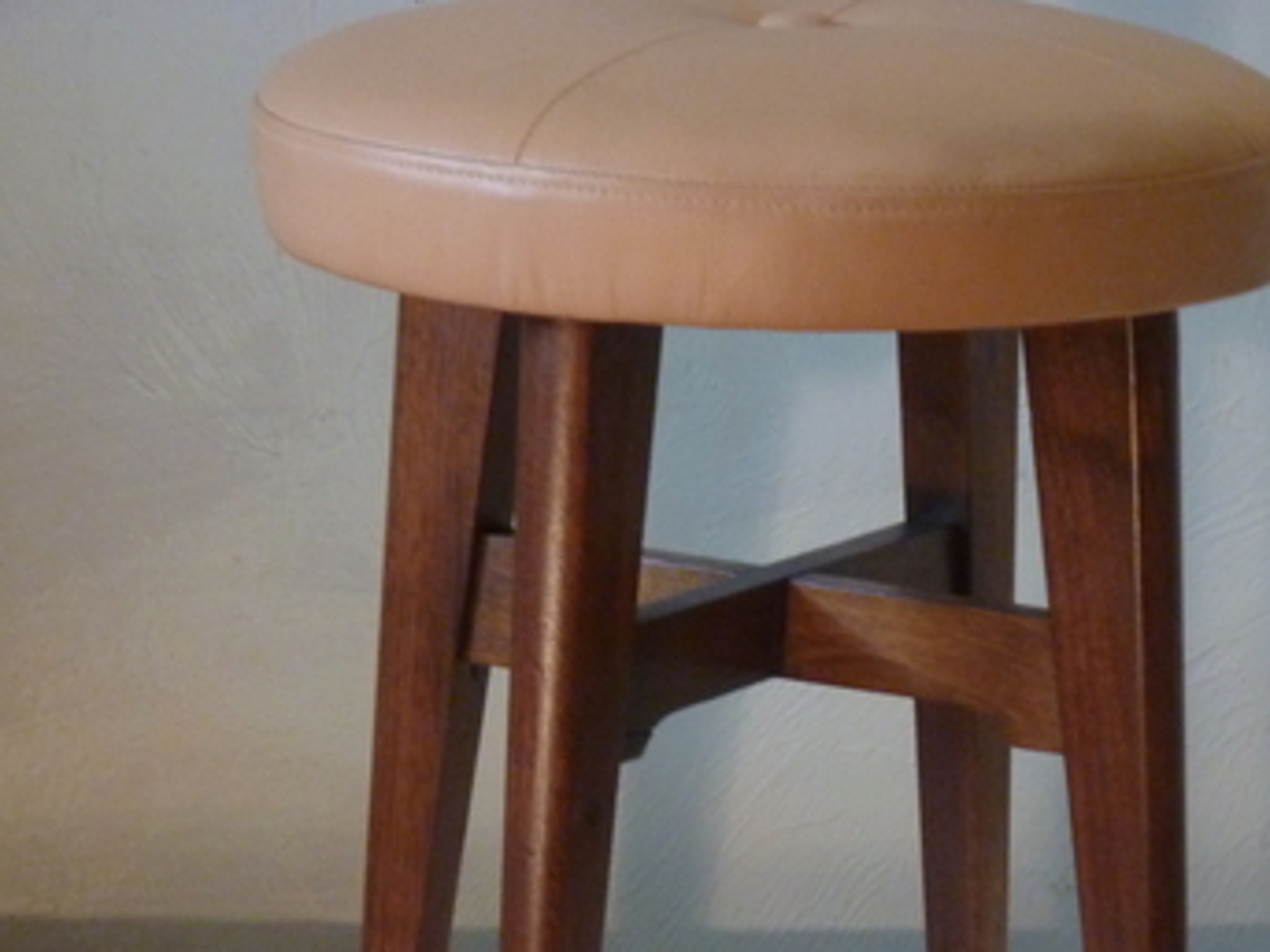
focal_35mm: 224
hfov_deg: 8.8
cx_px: 855
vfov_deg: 6.6
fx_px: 8215
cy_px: 693
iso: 400
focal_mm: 21
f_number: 4.4
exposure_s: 1/20
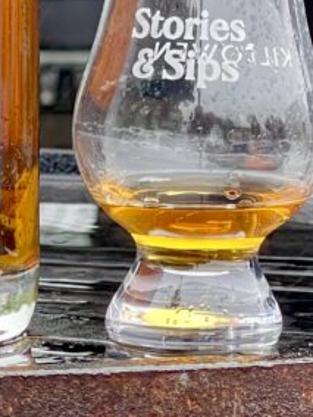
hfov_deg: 5.5
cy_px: -53
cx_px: 107
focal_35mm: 270
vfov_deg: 7.3
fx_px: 3255
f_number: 2.2
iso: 64
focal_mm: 7.5
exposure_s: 1/99
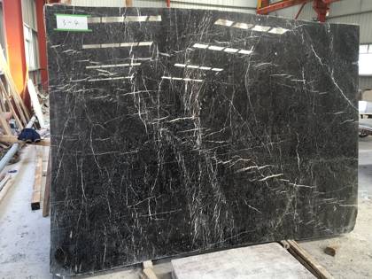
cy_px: 140
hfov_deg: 61.7
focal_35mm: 29
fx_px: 312
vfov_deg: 48.2
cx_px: 186
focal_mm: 4.15
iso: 25
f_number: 2.2
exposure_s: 1/50
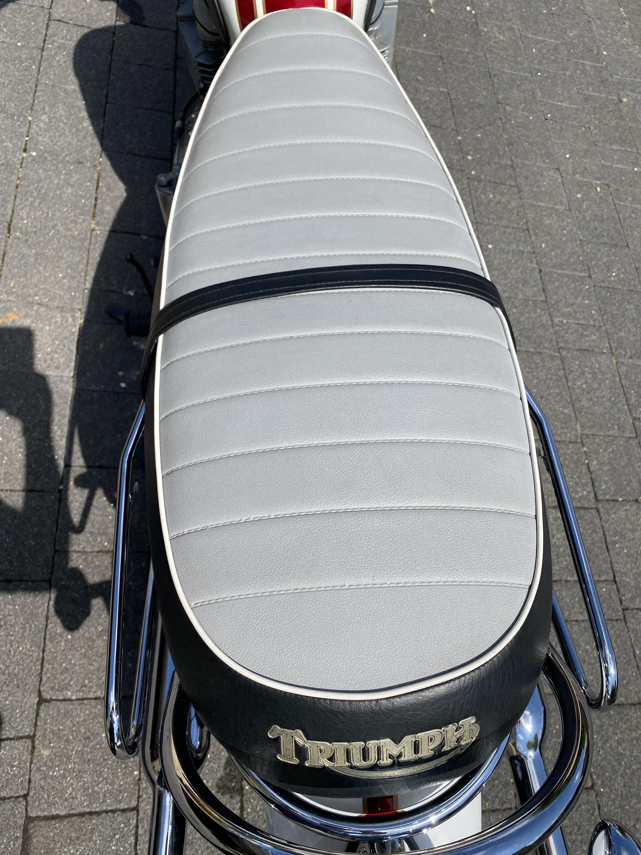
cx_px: 320
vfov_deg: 67.3
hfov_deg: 53.1
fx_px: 642
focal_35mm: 26
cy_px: 428
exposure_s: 1/4115
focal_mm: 4.25
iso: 32
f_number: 1.8
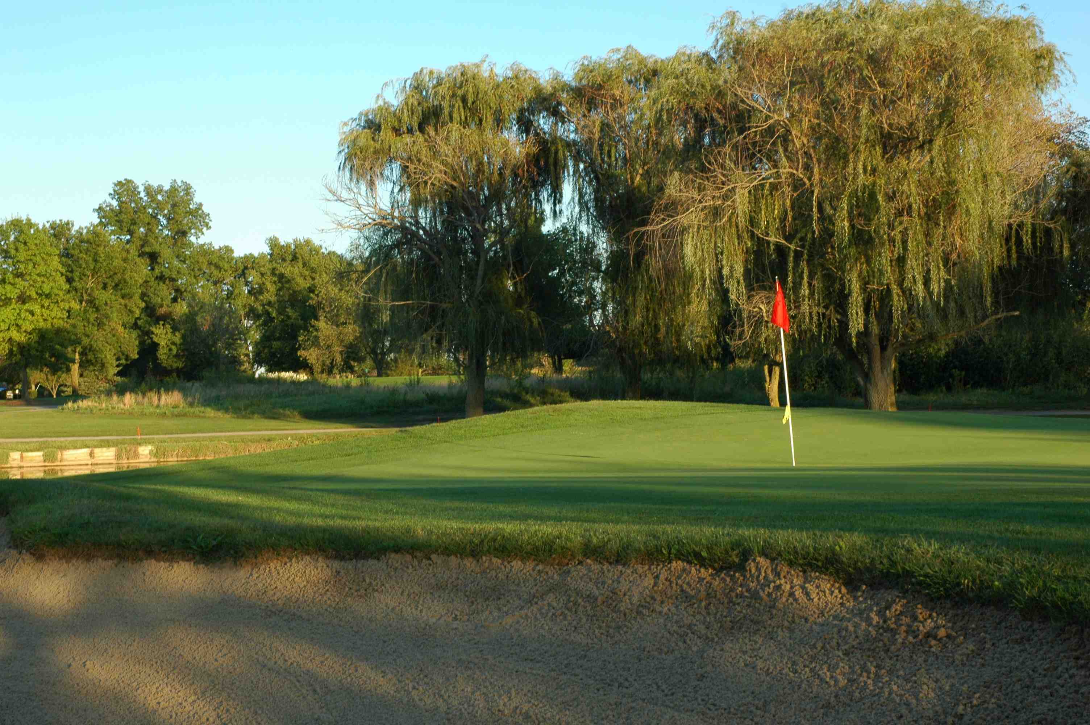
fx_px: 1815
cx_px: 545
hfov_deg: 33.4
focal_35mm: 60
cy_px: 362
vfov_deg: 22.6
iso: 200
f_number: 13
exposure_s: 1/50
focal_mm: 40
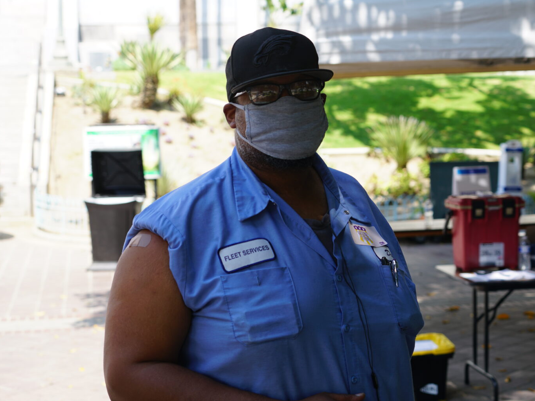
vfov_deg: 19.4
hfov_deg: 25.7
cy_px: 200
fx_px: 1174
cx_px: 288
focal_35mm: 76
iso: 100
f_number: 6.3
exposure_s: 1/125
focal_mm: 70
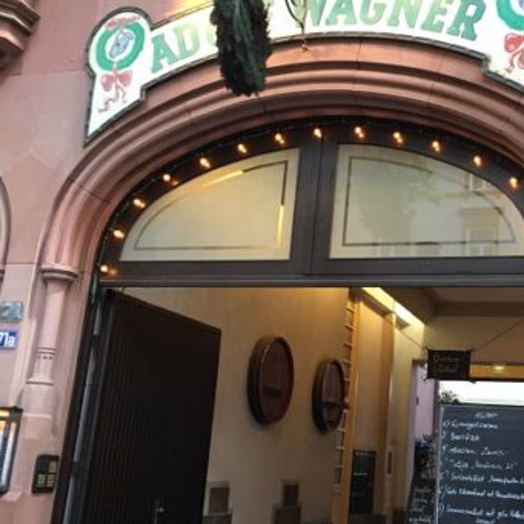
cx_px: 377
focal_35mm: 44
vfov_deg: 38.3
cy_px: 279
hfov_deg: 37.6
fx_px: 754
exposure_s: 1/33
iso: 32
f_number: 2.2
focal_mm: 4.15
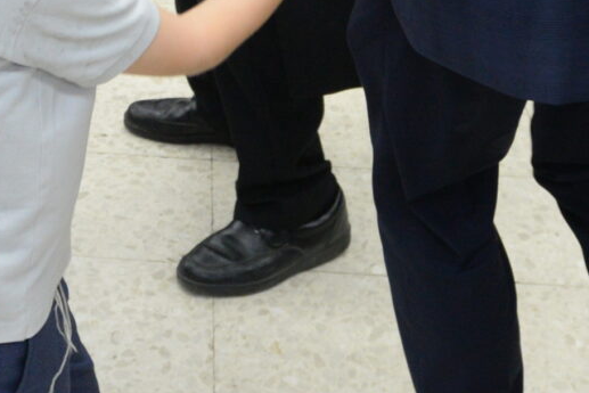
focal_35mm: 94
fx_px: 1538
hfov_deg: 21.3
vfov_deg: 13.1
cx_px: 79
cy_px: -329
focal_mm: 19
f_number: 4.5
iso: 1600
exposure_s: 1/250
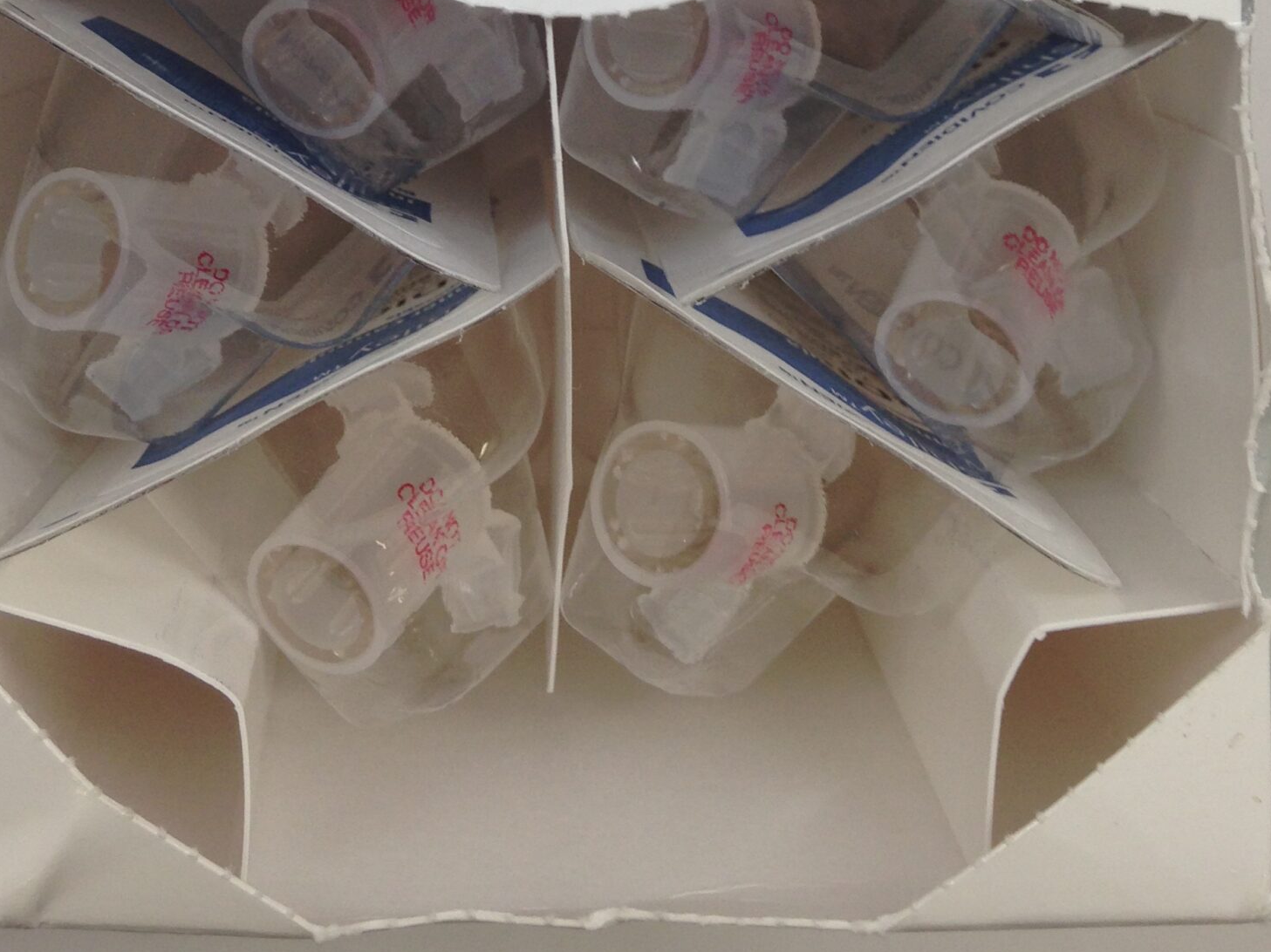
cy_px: -70
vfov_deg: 23.8
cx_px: 569
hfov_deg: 33.2
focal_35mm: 58
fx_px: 2129
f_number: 2.4
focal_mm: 4.12
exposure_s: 1/60
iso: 50
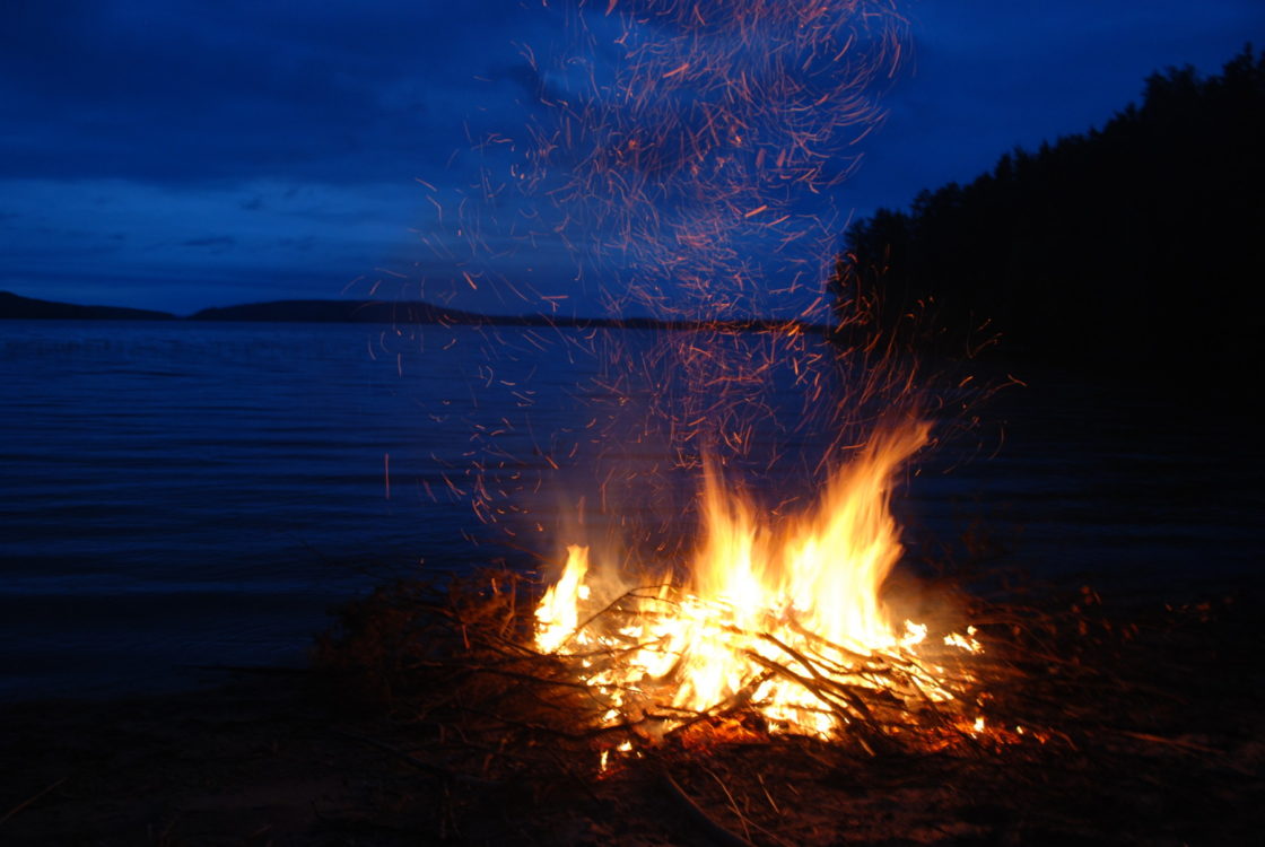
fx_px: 950
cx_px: 632
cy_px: 424
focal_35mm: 27
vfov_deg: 48.1
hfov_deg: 67.3
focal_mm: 18
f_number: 4.5
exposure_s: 1/10
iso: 200
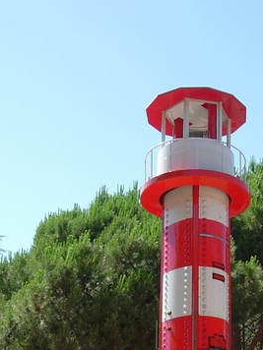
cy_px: 357
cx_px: 200
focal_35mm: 78
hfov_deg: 18.8
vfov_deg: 23.8
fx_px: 790
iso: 79
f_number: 4.8
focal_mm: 7.8
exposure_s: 1/304
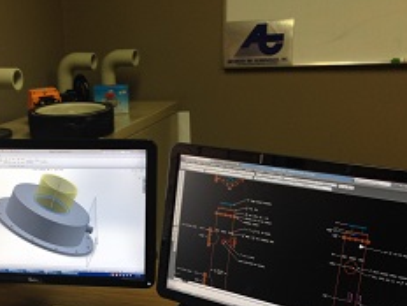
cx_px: 119
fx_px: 670
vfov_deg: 25.1
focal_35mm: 57
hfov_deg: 33.3
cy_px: 255
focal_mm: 4.12
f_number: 2.4
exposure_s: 1/24
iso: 50
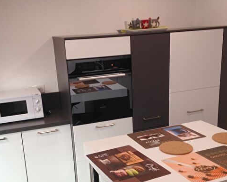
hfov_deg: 39.5
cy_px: 119
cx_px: 111
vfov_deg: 31.9
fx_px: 316
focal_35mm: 47
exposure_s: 1/20
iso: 50
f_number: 2.4
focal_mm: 4.12
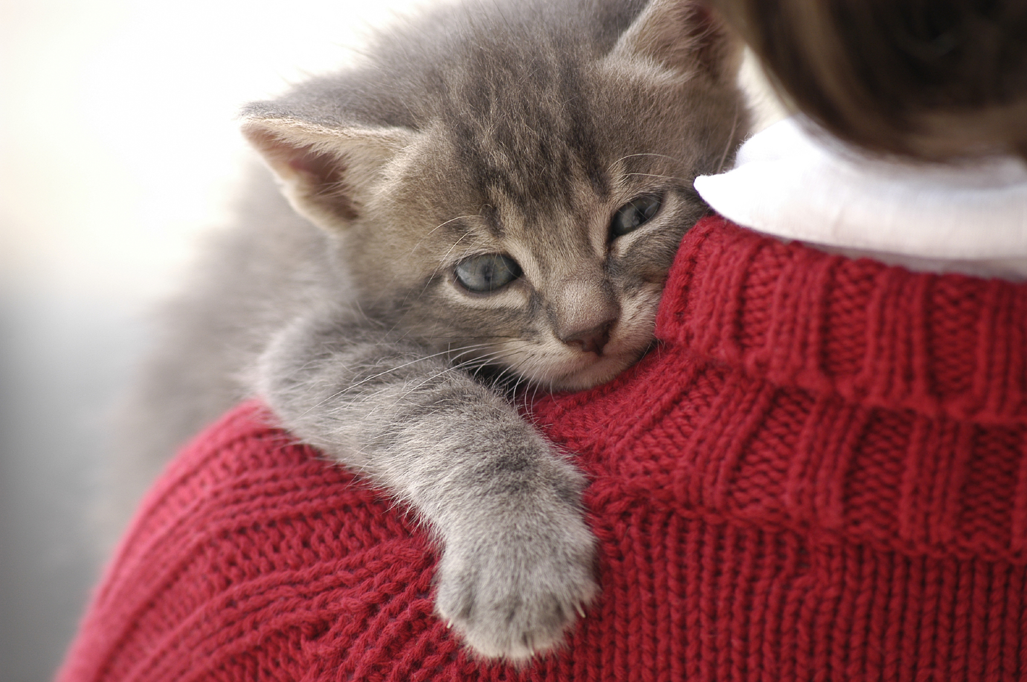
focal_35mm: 202
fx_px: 5770
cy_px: 341
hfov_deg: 10.2
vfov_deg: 6.8
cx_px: 514
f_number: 5
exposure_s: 1/350
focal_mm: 135
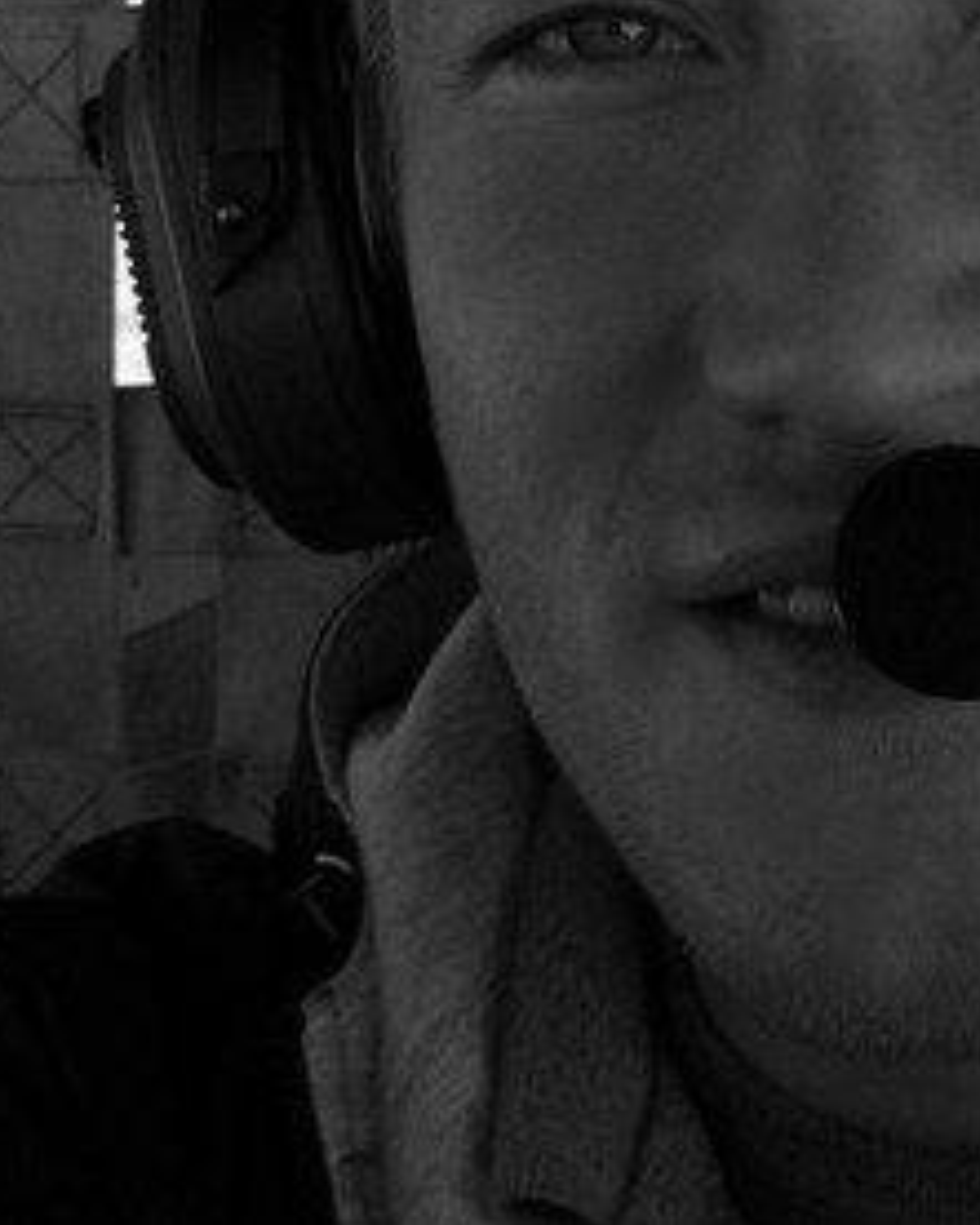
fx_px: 3406
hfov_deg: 16.1
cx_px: 958
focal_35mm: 94
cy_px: 73
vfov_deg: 19.9
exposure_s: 1/250
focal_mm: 6.3
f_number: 4
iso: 64
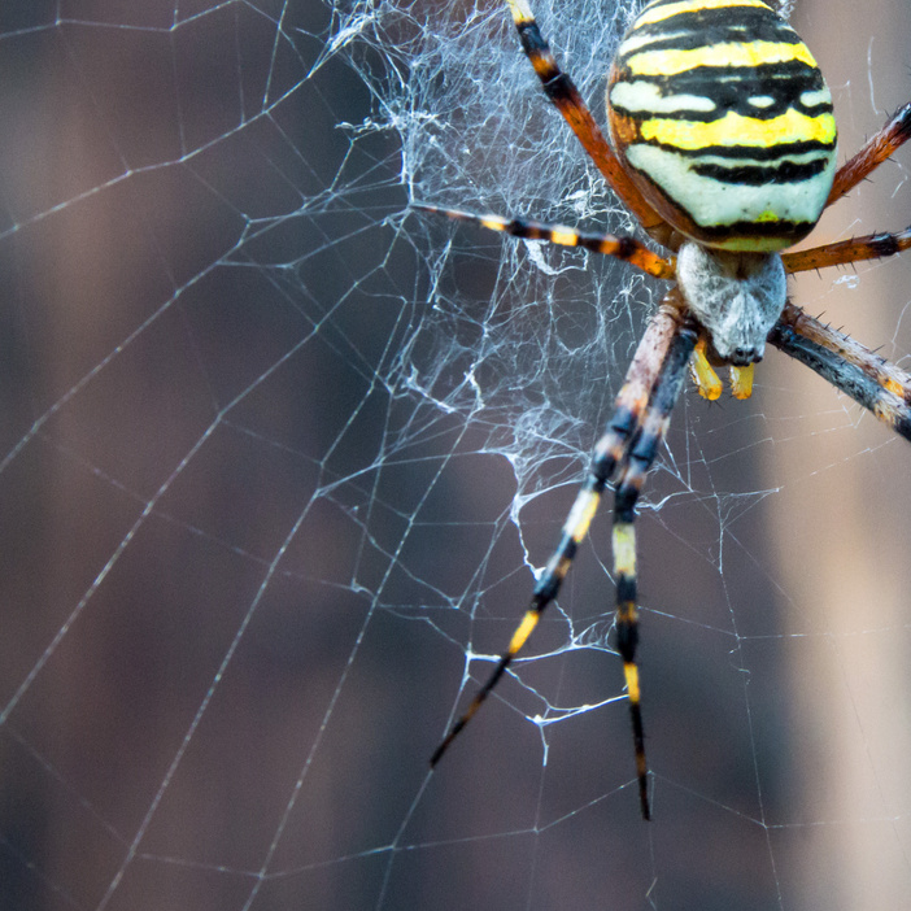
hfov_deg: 8.5
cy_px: 296
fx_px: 6134
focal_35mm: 206
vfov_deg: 8.5
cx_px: 709
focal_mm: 70
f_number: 11
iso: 1600
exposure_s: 1/80
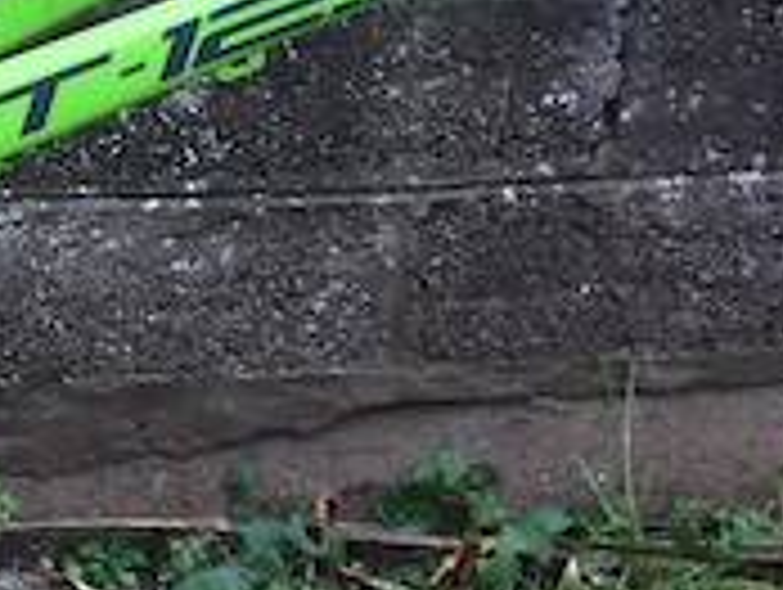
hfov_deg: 13.1
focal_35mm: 133
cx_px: -698
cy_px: 45
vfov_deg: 11.1
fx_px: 3013
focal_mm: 4.15
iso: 80
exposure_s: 1/33
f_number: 2.2
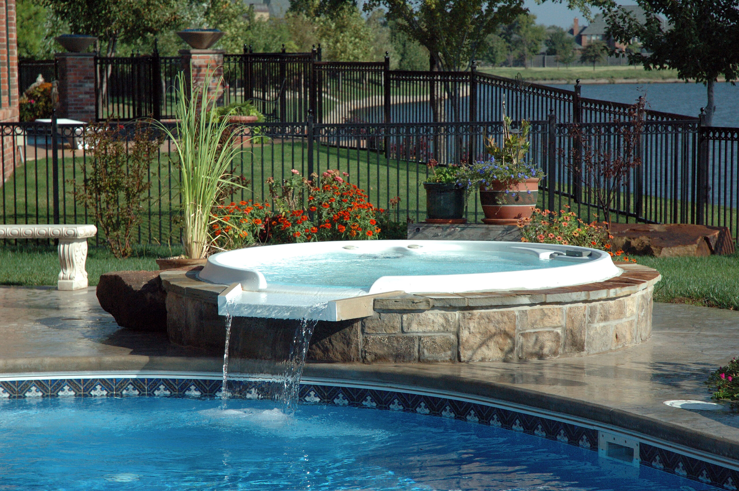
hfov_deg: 19.5
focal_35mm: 105
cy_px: 246
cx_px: 370
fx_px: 2153
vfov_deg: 13.0
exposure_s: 1/2000
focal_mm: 70
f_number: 8
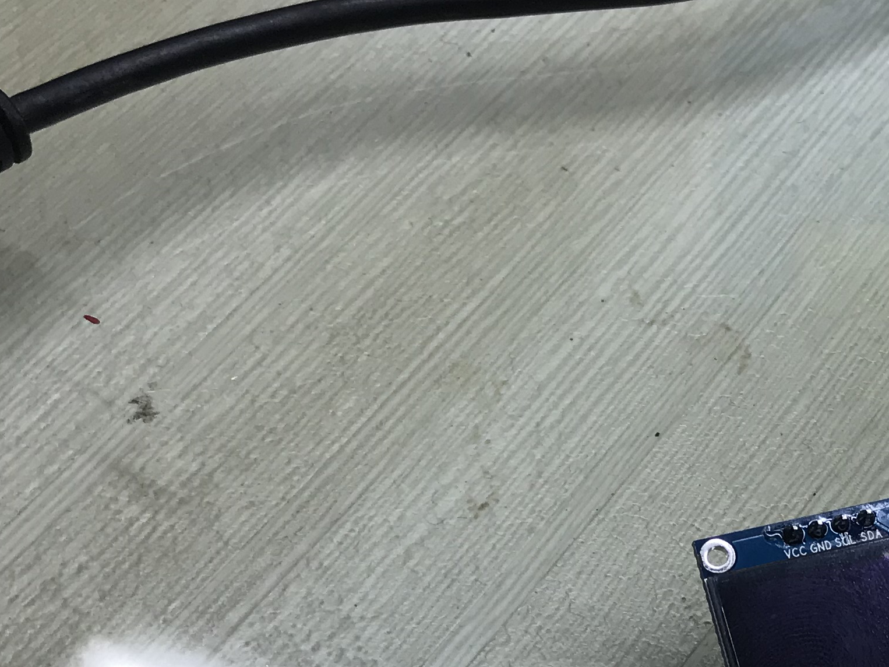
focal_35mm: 74
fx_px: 1900
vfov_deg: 19.5
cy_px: 611
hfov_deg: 25.6
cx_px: 785
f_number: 1.8
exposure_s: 1/50
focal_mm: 3.99
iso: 25
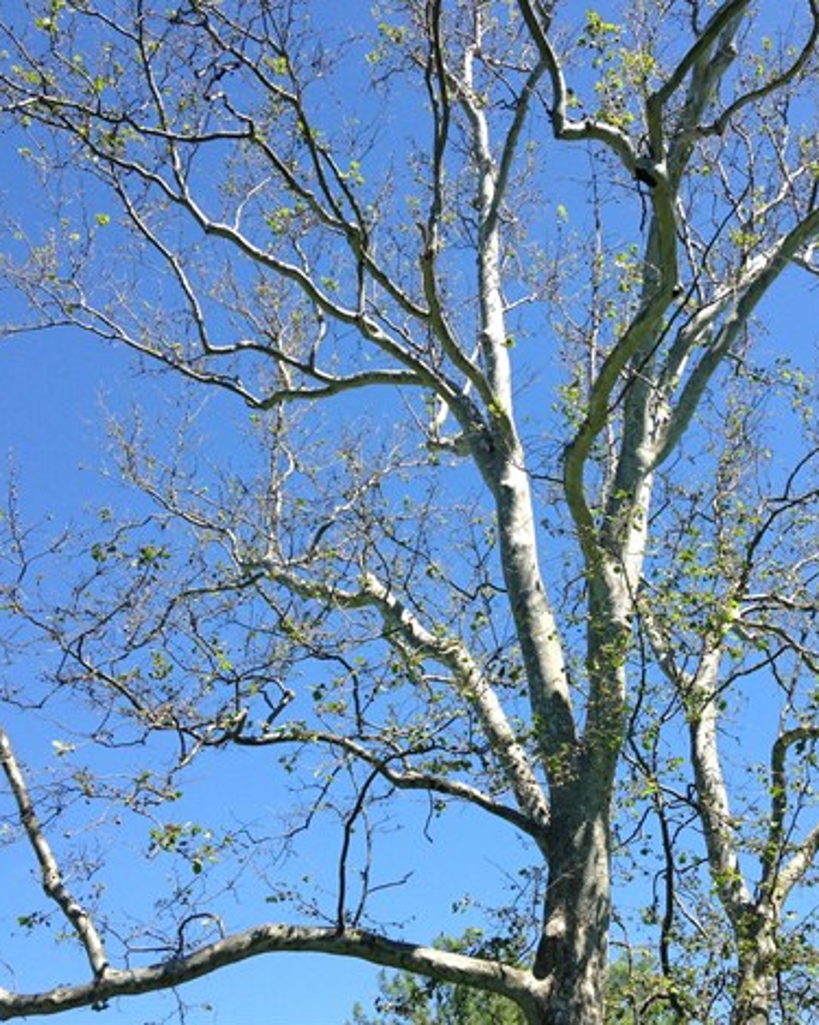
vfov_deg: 42.0
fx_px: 1334
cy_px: 505
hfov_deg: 33.9
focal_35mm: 44
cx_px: 533
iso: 50
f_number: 2.4
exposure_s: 1/951
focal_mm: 4.12
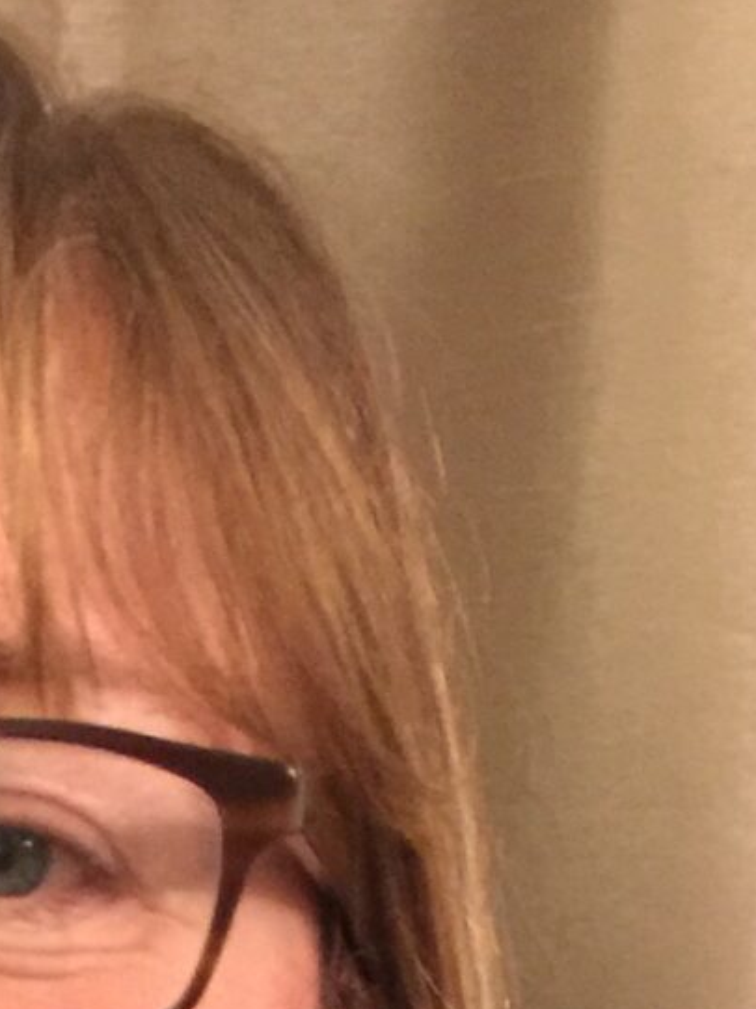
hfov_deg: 10.7
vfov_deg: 12.7
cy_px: 1988
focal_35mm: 137
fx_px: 3993
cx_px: -101
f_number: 2.2
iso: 160
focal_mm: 4.15
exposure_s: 1/8
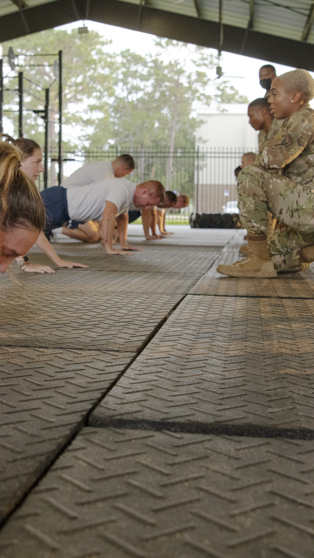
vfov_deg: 37.8
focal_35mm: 55
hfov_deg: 21.7
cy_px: 284
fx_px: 814
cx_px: 107
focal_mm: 31
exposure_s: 1/200
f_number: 4.5
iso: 1250
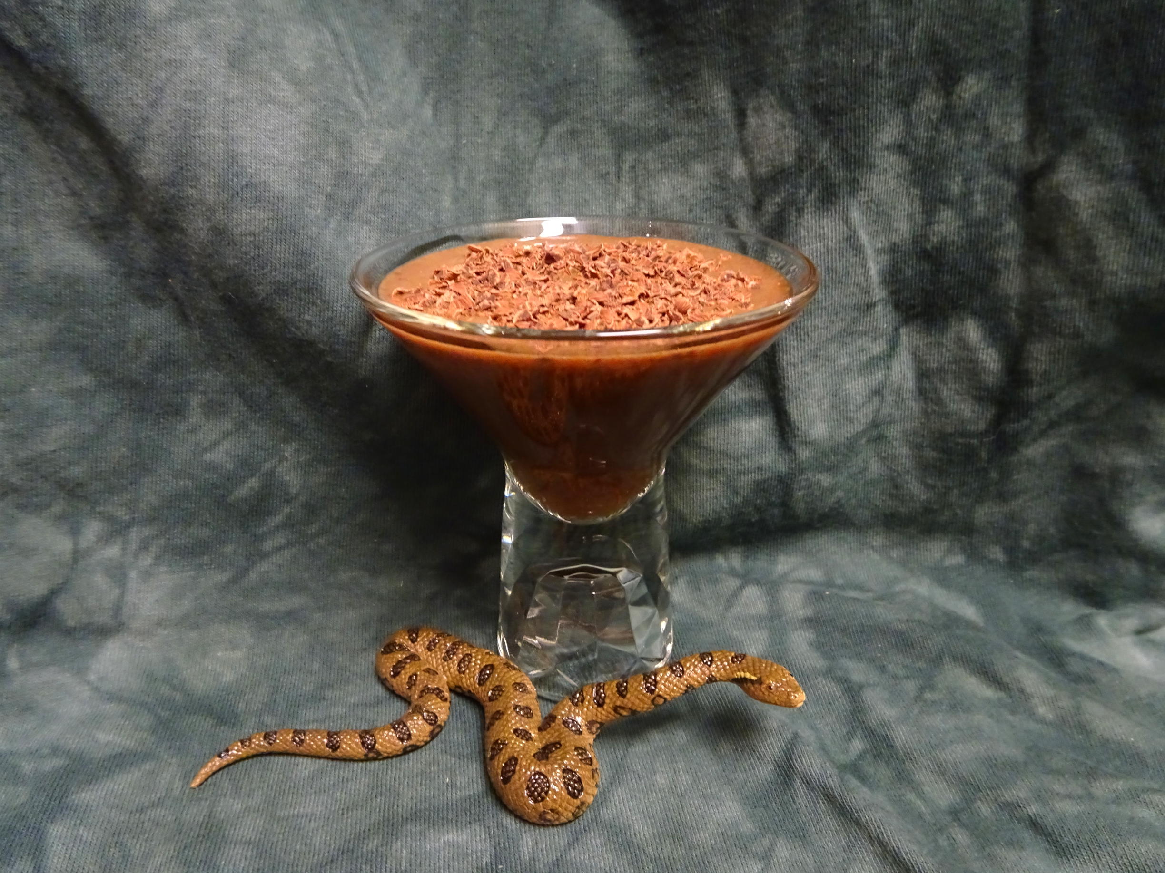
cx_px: 582
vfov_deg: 56.8
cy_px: 436
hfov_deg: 71.6
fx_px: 808
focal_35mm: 24
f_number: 3.5
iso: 800
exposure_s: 1/15
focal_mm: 4.1
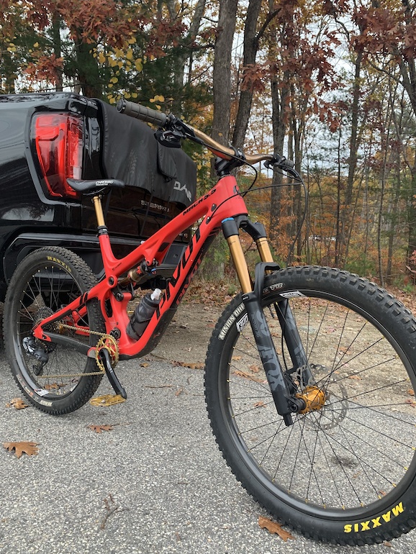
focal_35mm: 27
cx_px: 210
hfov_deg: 51.4
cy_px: 283
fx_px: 432
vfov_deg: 65.3
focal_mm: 4.25
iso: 100
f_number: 1.8
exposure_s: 1/76
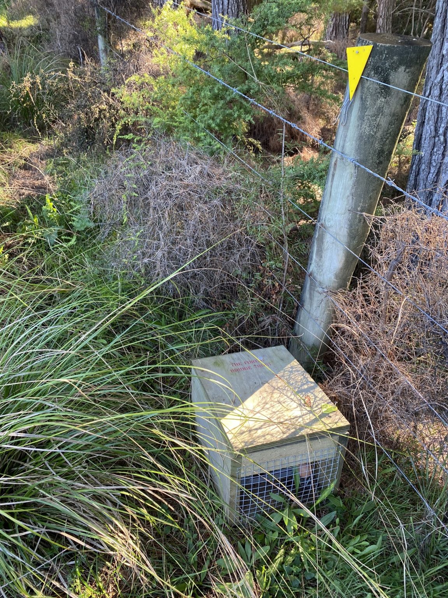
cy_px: 299
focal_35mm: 26
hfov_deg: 53.1
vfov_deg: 67.3
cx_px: 224
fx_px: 449
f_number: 1.8
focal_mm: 4.25
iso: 100
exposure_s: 1/121
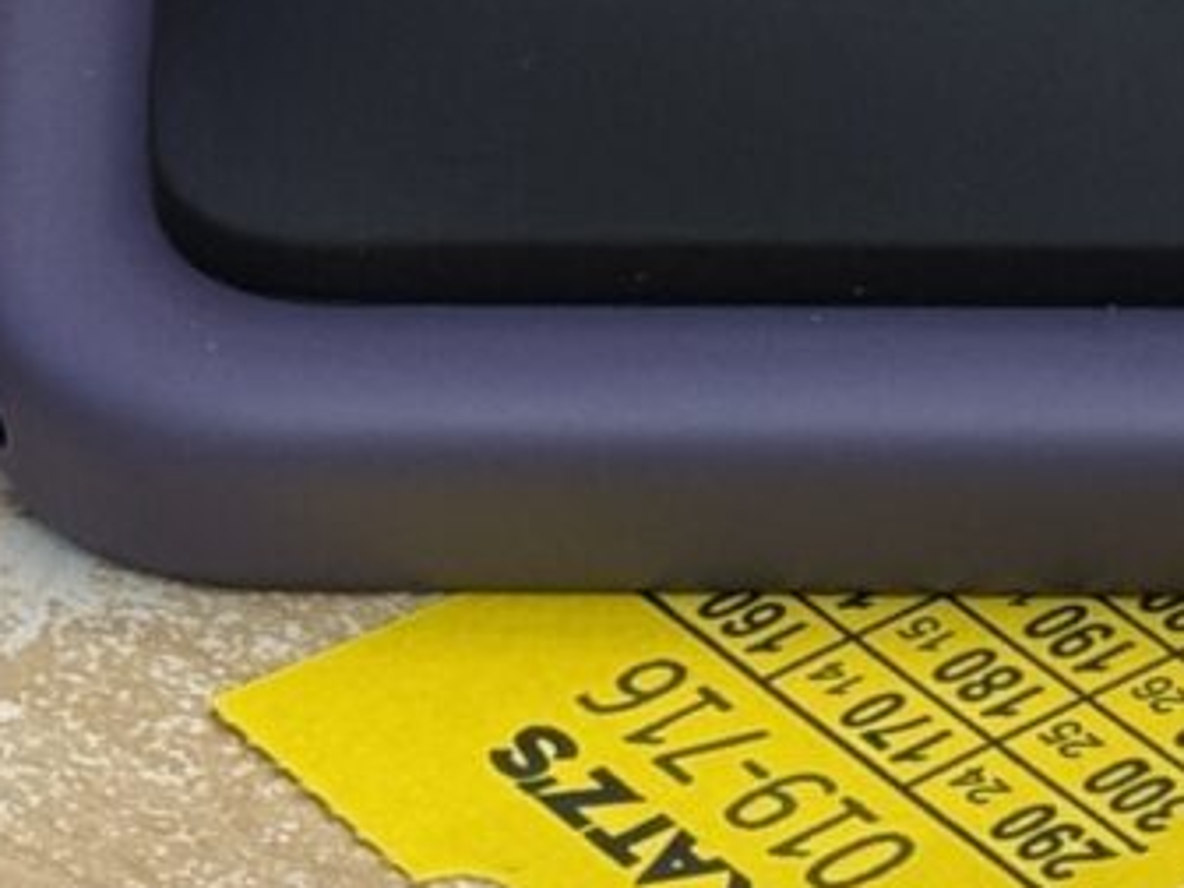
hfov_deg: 6.8
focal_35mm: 293
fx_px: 10022
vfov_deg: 5.1
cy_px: 99
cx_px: 585
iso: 125
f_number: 1.78
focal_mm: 6.76
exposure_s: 1/60
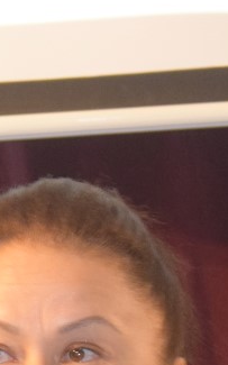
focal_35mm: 420
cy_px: 467
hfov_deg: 3.1
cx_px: -357
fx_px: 4173
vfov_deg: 5.0
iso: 1800
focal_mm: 55
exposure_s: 1/60
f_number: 5.6
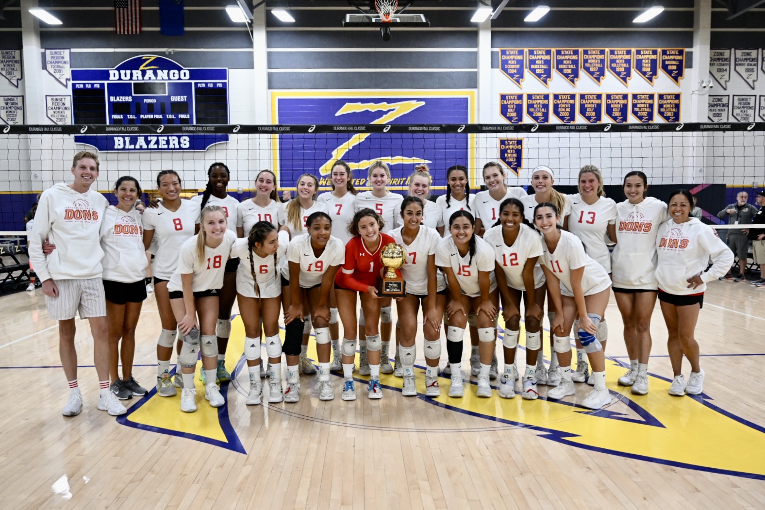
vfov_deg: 47.2
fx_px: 584
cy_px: 255
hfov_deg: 66.4
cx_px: 382
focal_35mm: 28
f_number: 4
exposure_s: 1/320
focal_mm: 27.5
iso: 5000
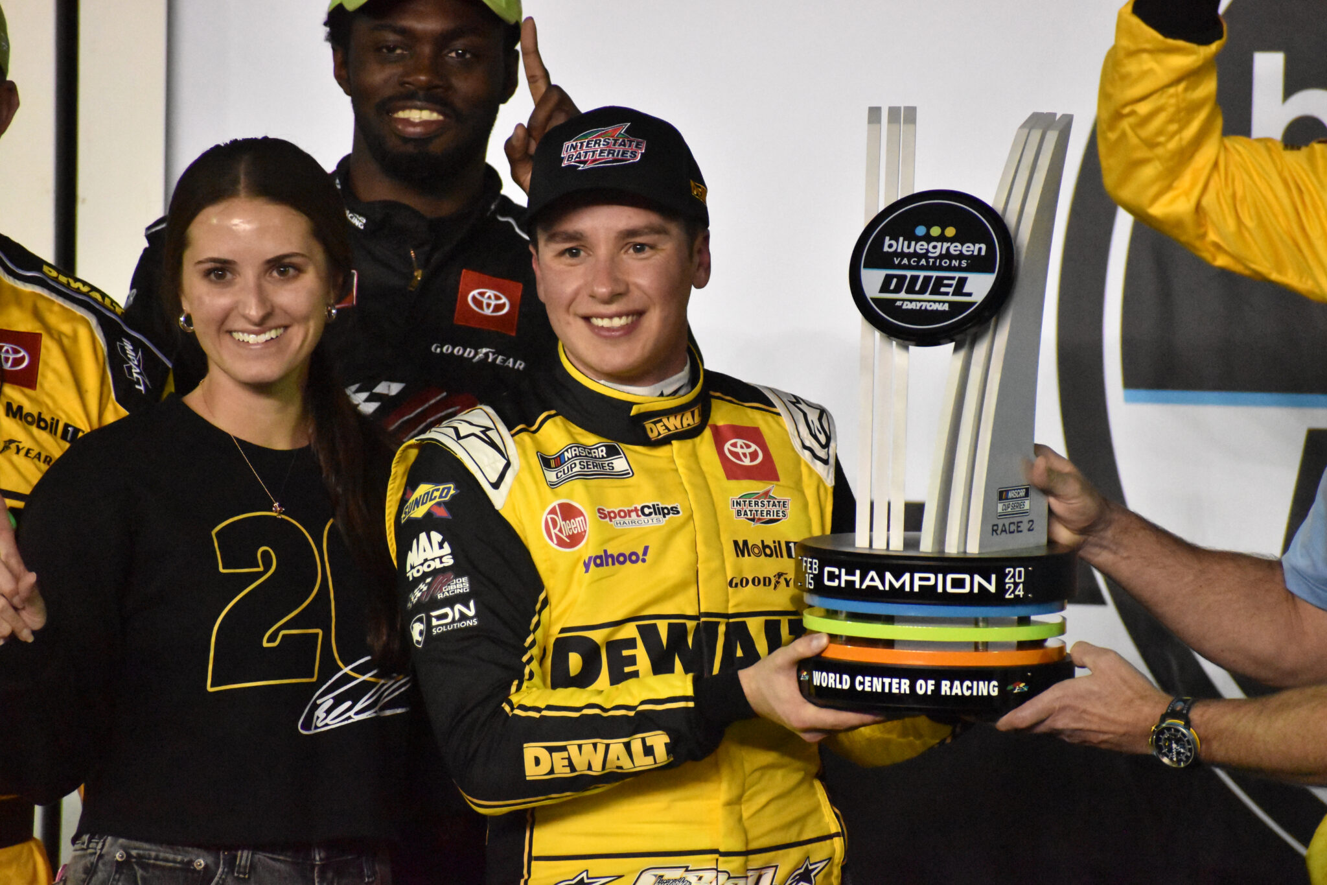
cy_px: 442
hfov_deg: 5.3
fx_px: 14374
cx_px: 664
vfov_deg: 3.5
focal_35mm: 390
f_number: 6
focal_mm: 260
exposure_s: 1/400
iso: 10000
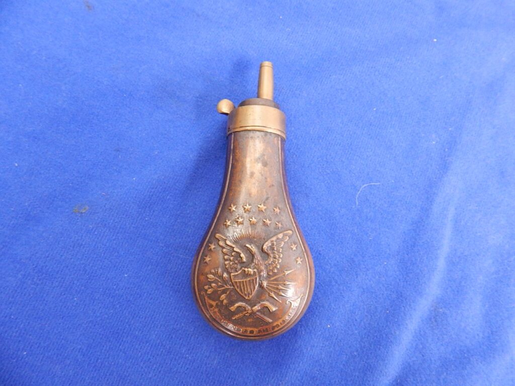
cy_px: 193
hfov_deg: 76.4
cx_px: 258
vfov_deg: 61.1
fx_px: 327
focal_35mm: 22
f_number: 3
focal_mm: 4
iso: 500
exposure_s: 1/8
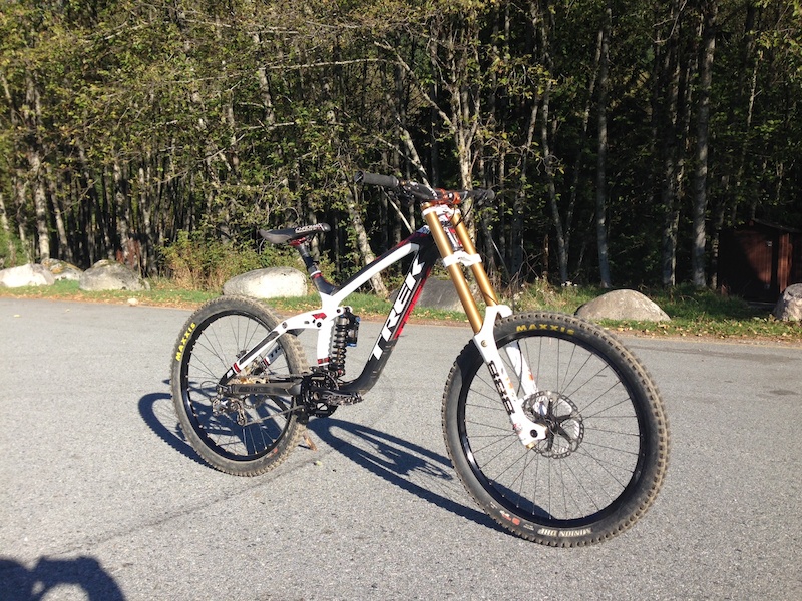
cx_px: 401
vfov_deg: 42.9
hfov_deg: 55.4
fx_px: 765
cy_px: 300
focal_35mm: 33
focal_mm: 4.12
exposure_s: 1/821
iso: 50
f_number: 2.4
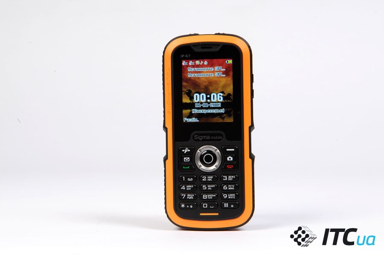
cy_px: 128
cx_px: 192
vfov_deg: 16.5
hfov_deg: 24.7
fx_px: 879
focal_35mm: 82
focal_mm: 55
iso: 200
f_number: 20
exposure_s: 1.6
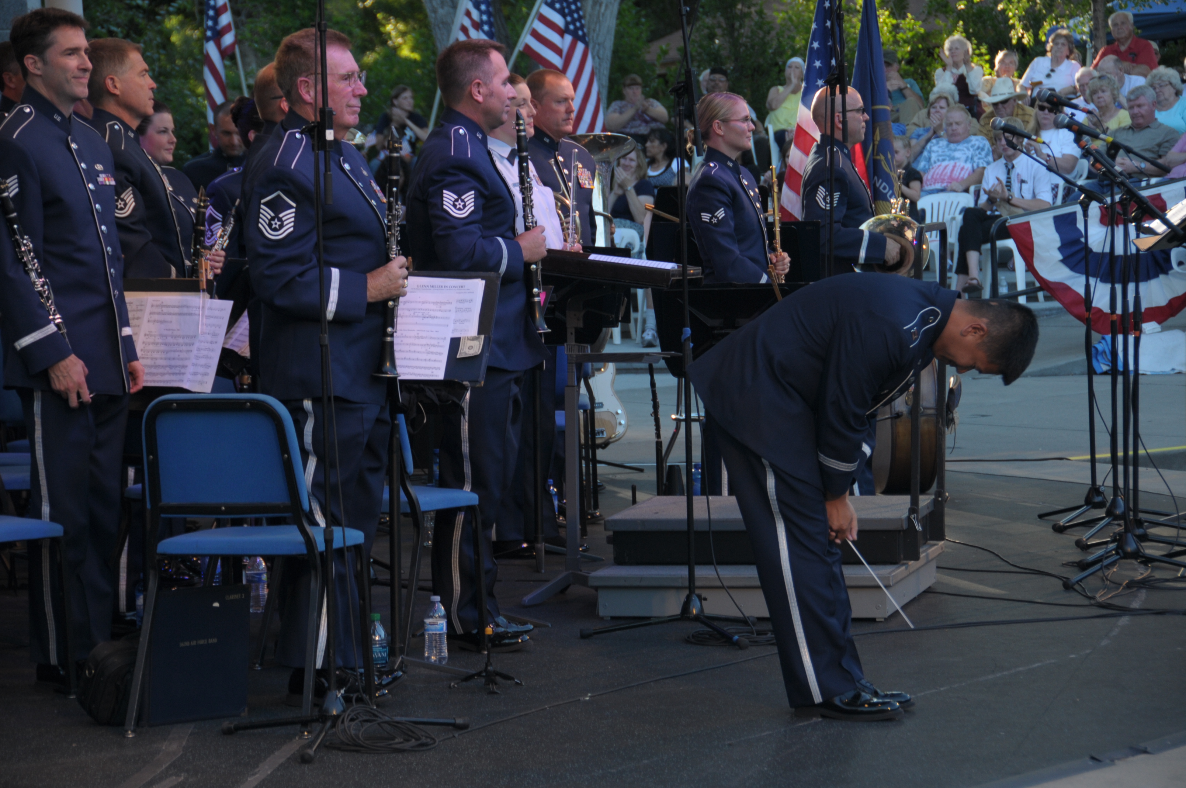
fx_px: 4047
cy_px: 394
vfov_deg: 11.1
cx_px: 593
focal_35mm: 123
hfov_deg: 16.7
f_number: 6.3
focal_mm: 82
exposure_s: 1/125
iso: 250
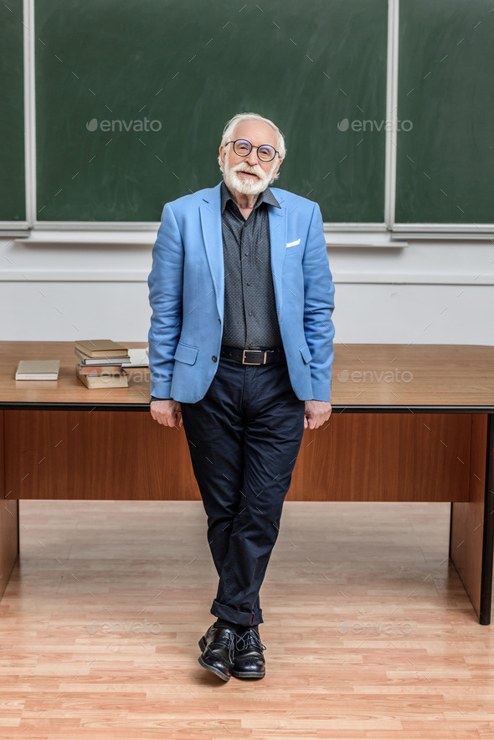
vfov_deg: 24.8
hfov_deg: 16.7
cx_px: 247
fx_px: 1686
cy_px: 370
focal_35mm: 82
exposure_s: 1/160
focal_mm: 82
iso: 125
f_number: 3.5
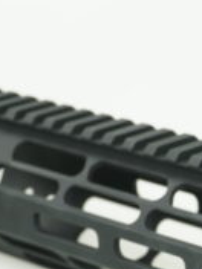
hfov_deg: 7.5
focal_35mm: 197
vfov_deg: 10.0
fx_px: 1533
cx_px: 252
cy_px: 243
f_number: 5.6
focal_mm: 40
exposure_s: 1/13
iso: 100
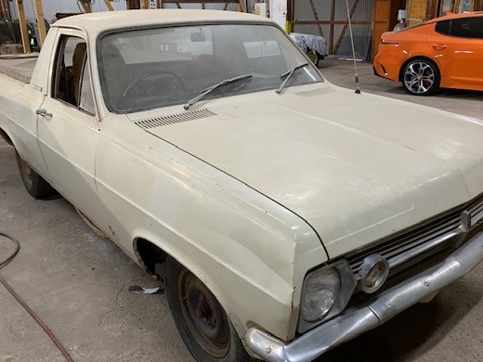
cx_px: 255
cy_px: 185
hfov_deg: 56.8
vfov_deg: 44.2
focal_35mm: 32
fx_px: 446
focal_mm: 4.25
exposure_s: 1/50
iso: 320
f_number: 1.8
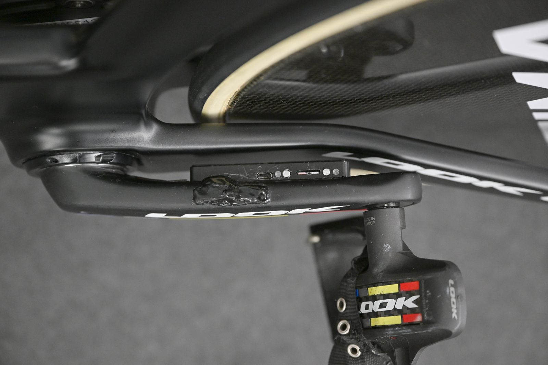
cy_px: 182
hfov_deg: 28.8
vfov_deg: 19.4
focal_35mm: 70
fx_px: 1065
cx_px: 274
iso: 2000
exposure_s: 1/200
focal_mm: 70
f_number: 4
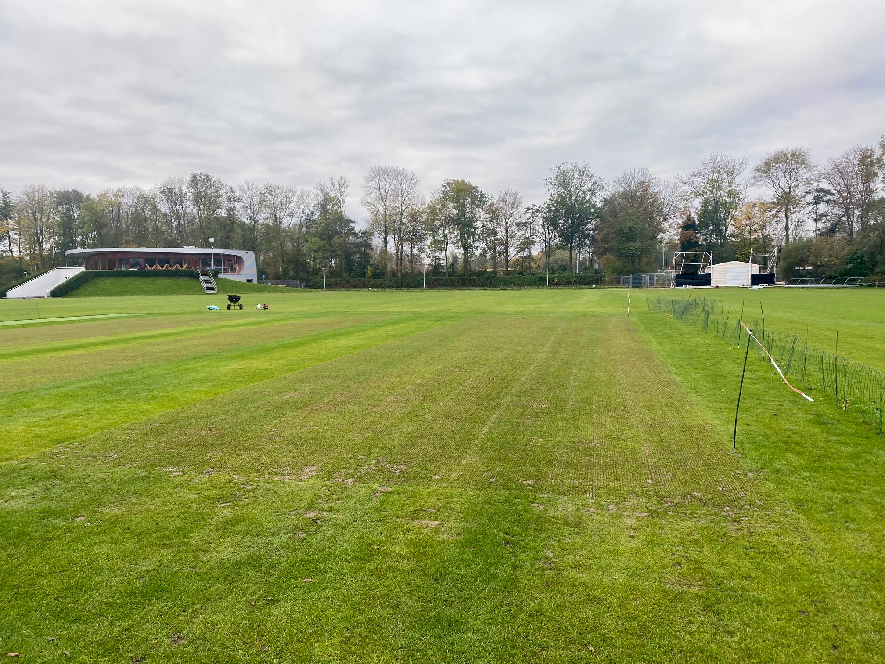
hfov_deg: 67.3
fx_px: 665
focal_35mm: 26
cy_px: 332
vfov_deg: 53.1
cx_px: 442
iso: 32
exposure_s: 1/177
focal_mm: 4.25
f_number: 1.8
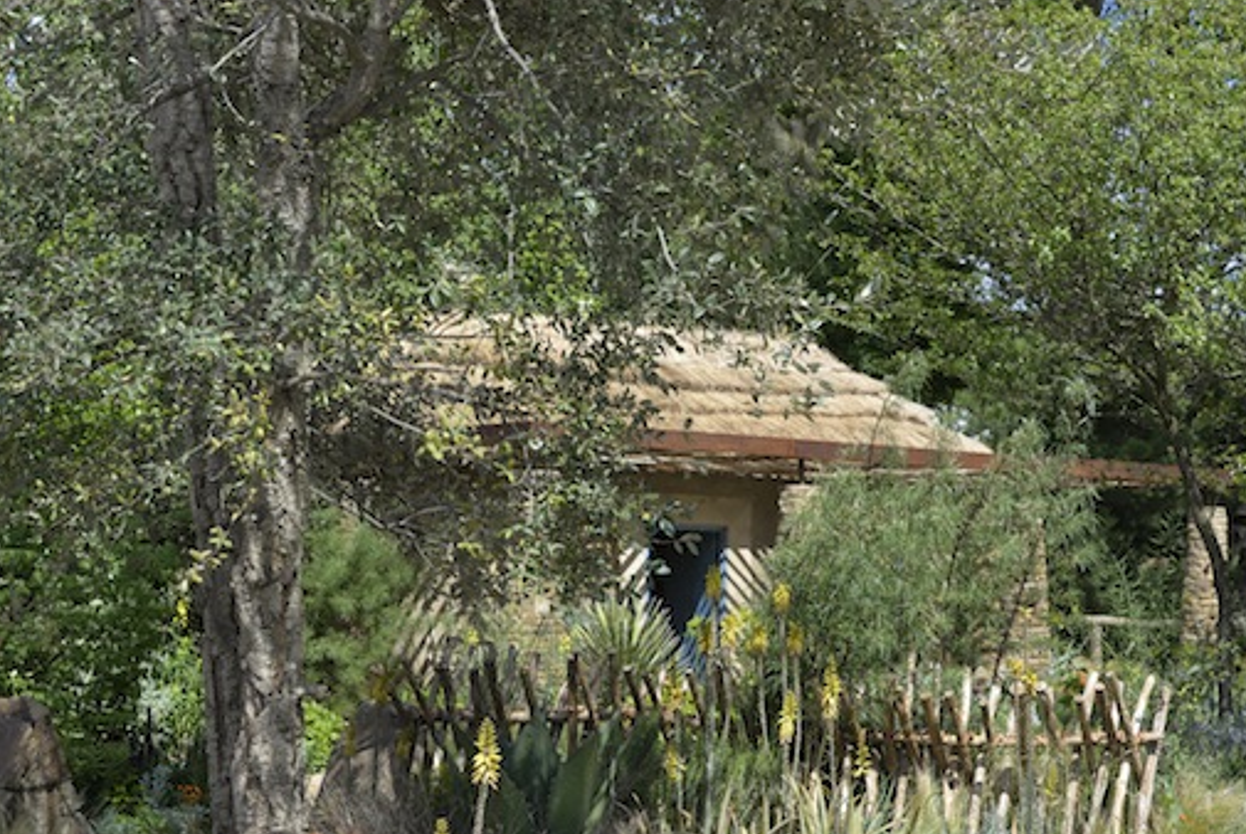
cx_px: 735
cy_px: 460
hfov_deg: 34.9
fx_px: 1975
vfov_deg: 23.8
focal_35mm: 57
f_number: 7.1
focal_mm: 48
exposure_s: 1/200
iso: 100
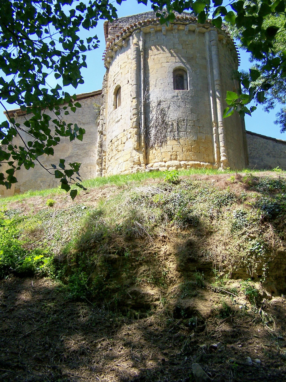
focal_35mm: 38
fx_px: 419
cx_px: 143
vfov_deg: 49.0
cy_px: 191
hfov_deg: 37.7
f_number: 2.8
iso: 80
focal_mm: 6.3
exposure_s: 1/500
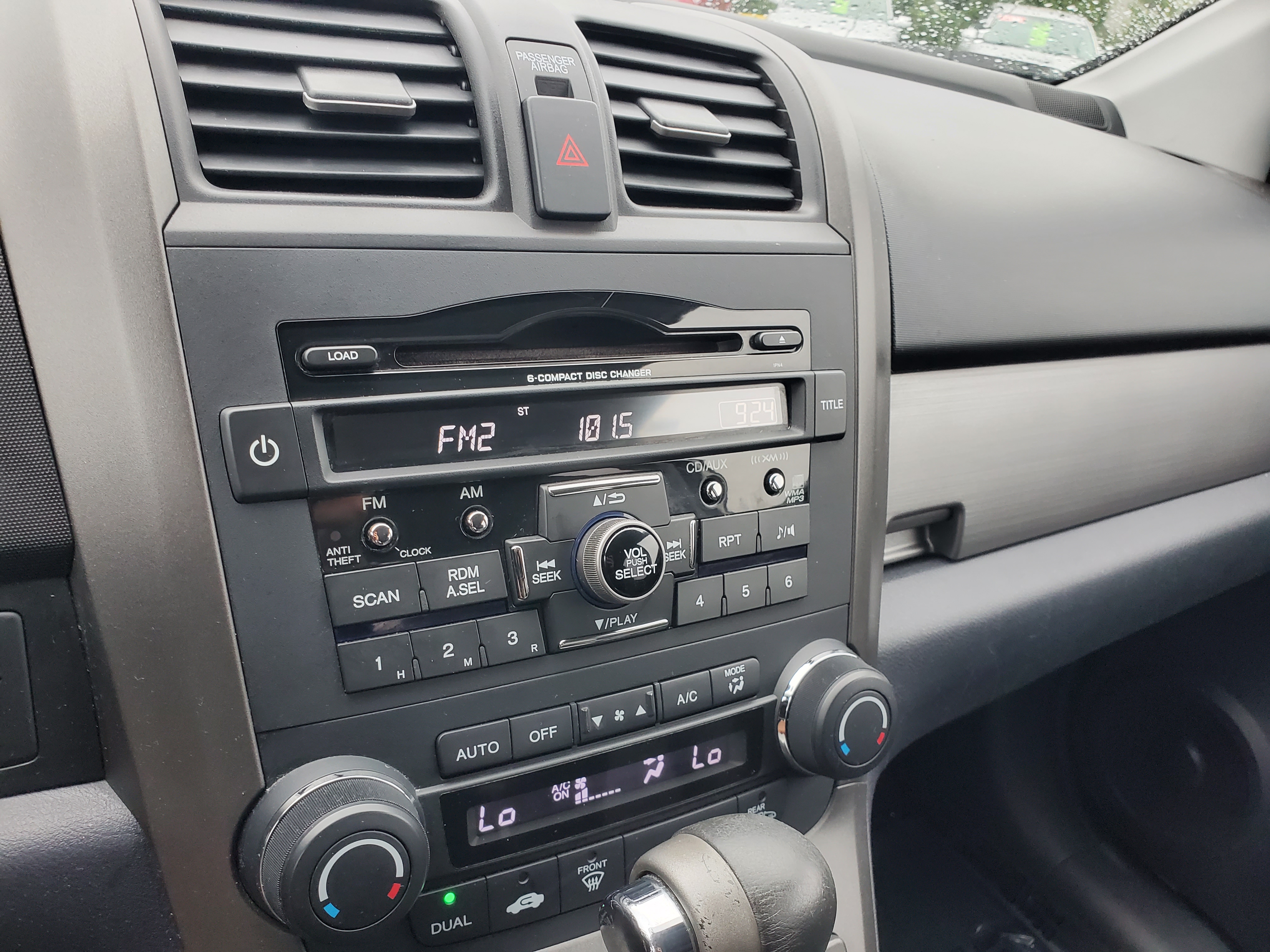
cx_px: 635
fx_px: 954
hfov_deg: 67.3
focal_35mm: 26
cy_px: 476
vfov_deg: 53.1
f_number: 2.4
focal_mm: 4.3
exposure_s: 1/60
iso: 250
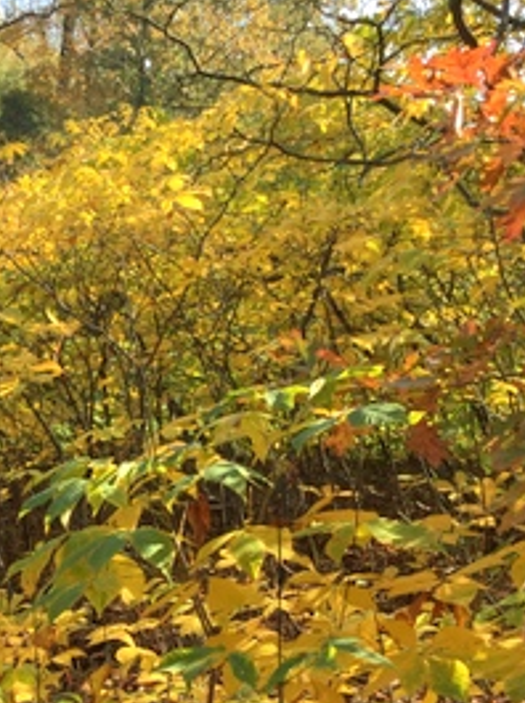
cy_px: 531
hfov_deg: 19.2
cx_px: 40
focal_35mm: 75
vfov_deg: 25.7
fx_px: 1520
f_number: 2.4
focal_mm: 3.3
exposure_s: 1/424
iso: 25
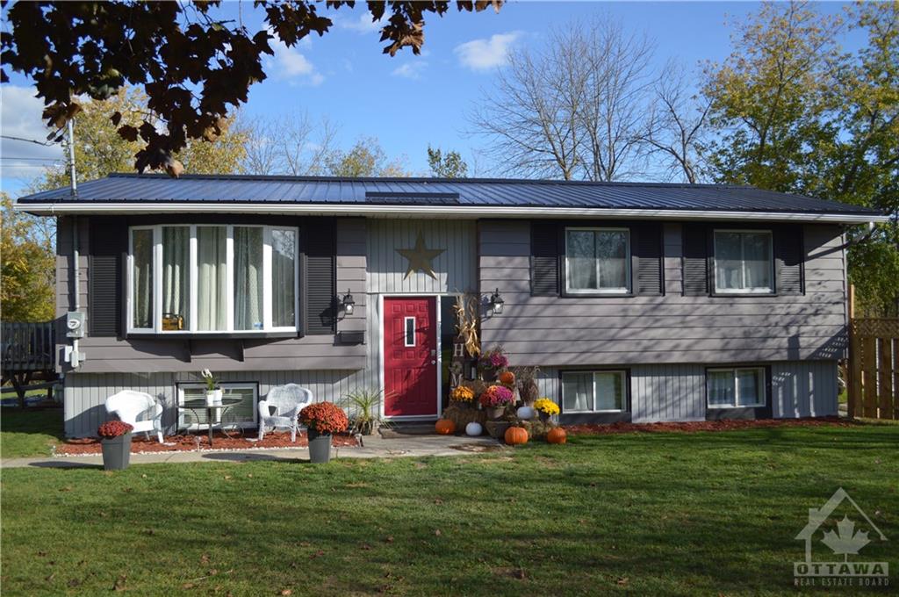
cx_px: 450
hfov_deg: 62.0
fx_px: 748
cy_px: 298
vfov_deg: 43.5
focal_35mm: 30
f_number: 3.8
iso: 100
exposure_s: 1/800
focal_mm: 20
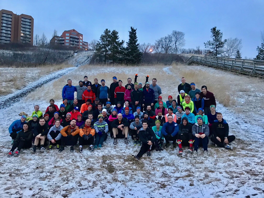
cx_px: 132
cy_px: 99
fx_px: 214
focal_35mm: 28
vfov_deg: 49.7
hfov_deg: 63.4
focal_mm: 3.99
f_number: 1.8
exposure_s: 1/15
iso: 64
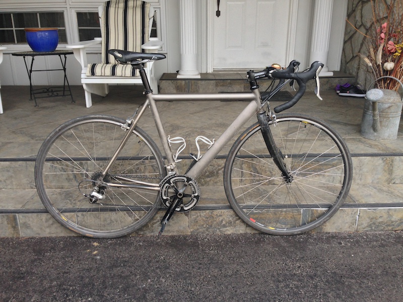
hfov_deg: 55.4
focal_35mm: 33
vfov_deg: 42.9
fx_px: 384
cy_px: 151
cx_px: 202
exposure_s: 1/60
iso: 50
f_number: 2.4
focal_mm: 4.12
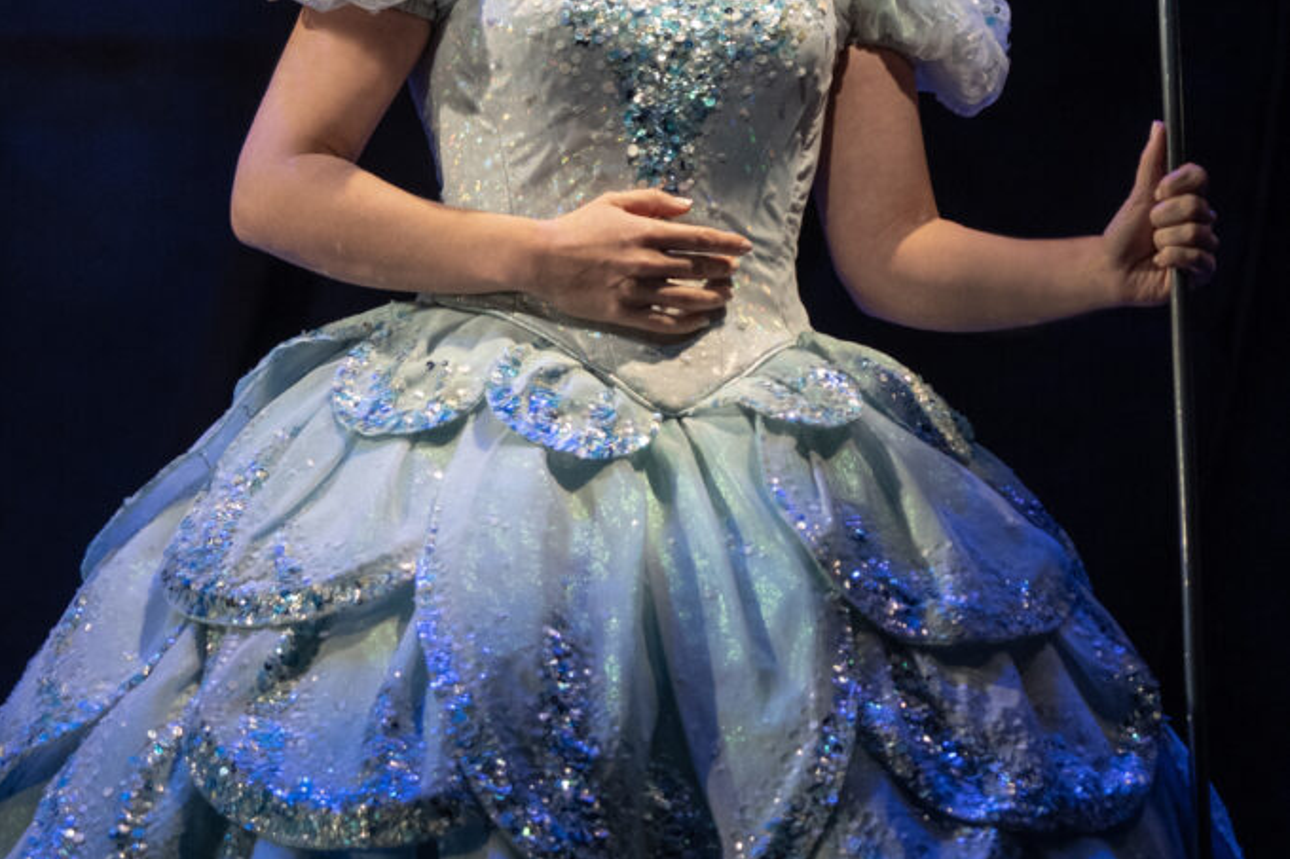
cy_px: 89
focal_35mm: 214
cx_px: 644
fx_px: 7666
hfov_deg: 9.6
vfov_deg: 6.4
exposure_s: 1/400
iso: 1600
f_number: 4
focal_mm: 95
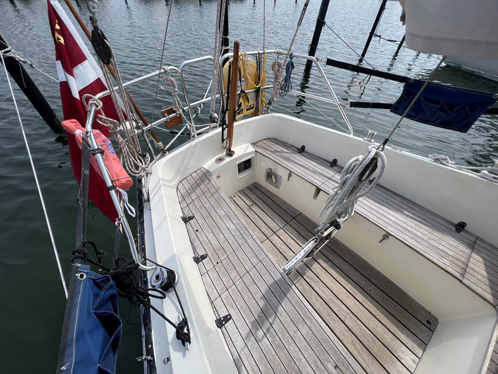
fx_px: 187
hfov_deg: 106.2
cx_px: 249
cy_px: 187
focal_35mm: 13
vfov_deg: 89.9
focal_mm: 1.57
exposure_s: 1/1908
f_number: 1.8
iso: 32
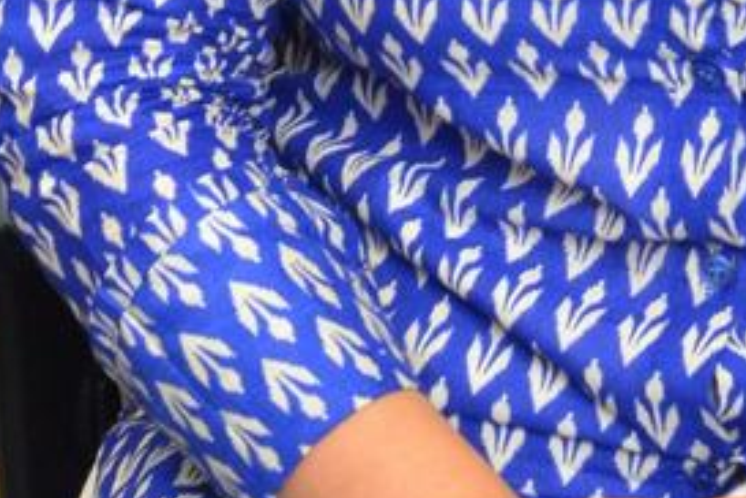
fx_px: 8599
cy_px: -441
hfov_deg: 5.0
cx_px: 730
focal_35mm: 415
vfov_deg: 3.3
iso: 2000
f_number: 6.3
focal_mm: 70
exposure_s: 1/125
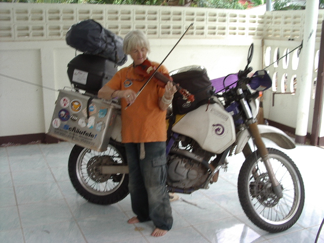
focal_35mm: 38
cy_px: 122
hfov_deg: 49.0
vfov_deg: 37.7
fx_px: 356
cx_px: 162
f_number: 4.8
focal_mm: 5.8
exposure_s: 1/60
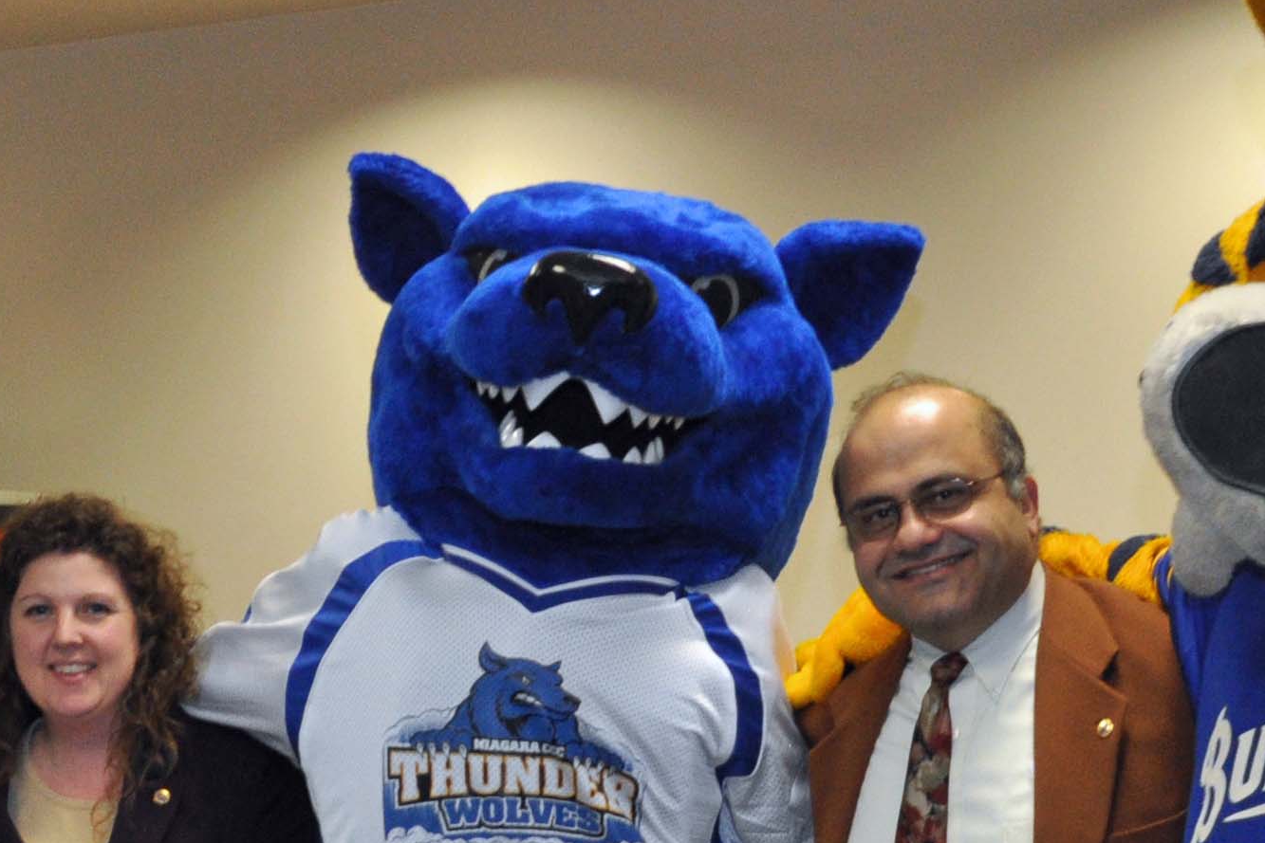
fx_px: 3725
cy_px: 999
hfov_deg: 19.0
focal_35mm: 106
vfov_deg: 12.6
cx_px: 158
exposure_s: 1/60
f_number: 4
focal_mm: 22
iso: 800
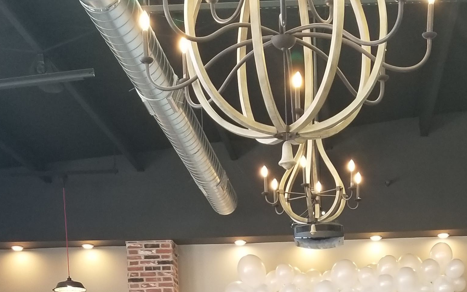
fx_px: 917
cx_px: 338
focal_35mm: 72
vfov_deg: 15.4
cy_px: 537
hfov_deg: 28.3
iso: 64
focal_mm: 4.3
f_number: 1.7
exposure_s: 1/60
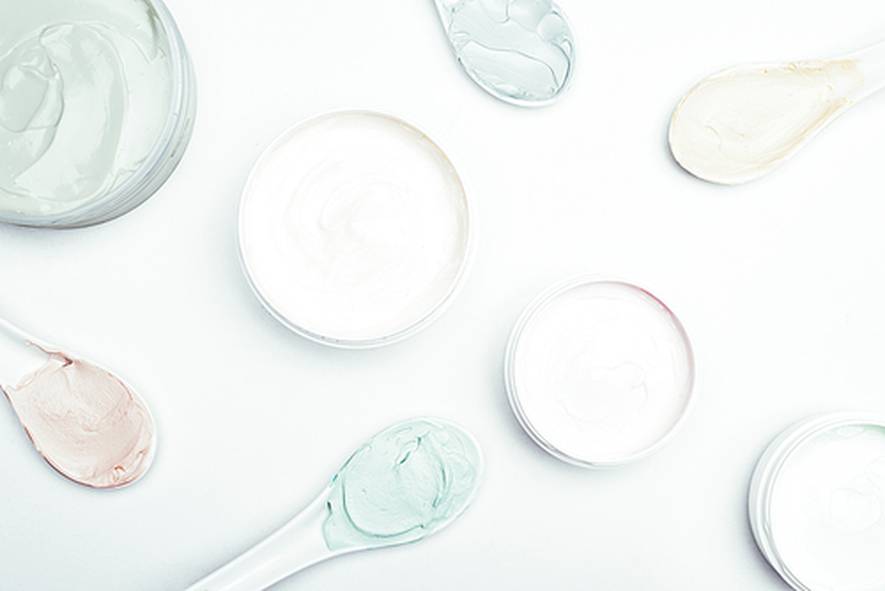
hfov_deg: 39.6
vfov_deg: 27.0
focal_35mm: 50
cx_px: 442
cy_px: 296
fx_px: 1230
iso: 100
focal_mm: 50
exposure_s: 1/160
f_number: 10
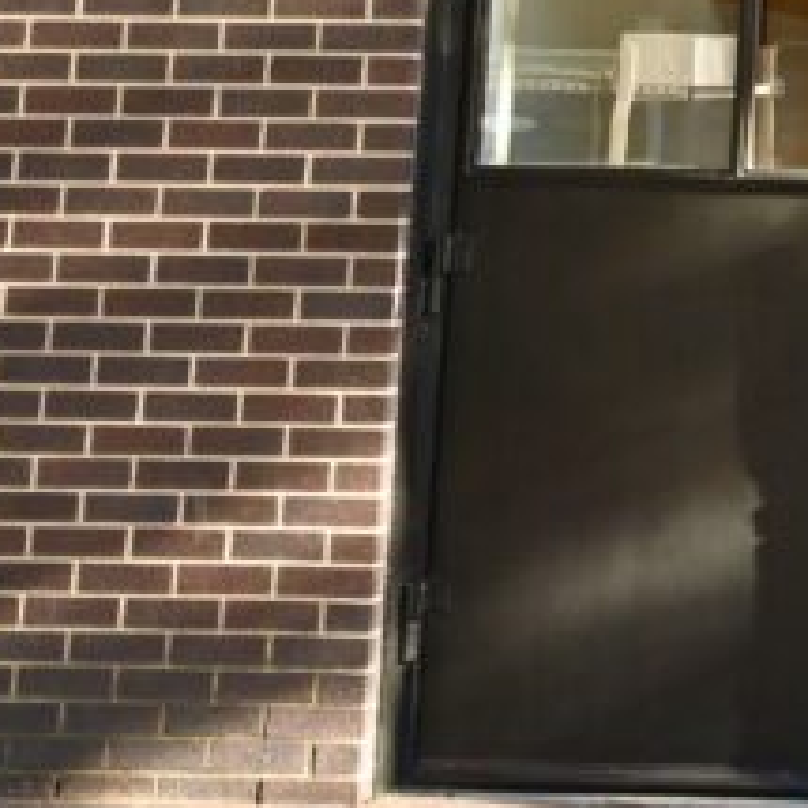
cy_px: -350
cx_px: 1481
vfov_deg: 14.4
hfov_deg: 13.6
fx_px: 3011
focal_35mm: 114
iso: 640
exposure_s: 1/160
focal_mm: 24
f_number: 8
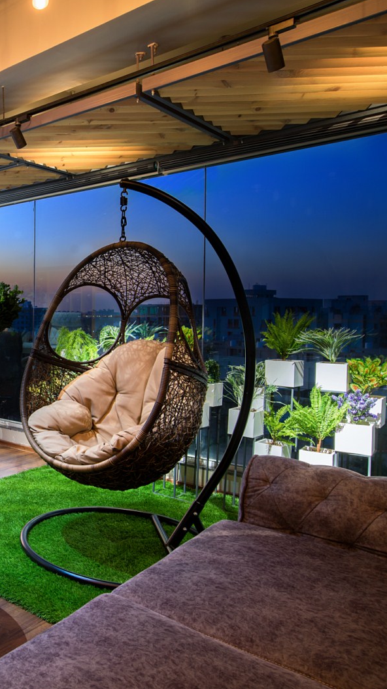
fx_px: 529
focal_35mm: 29
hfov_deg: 33.3
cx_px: -69
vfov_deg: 66.1
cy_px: 337
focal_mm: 18
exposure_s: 3
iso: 64
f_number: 9
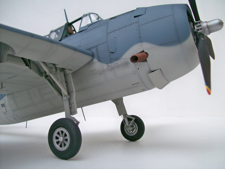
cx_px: 112
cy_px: 84
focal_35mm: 36
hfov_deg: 51.4
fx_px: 234
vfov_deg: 39.6
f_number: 2.7
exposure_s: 1/314
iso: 80
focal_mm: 6
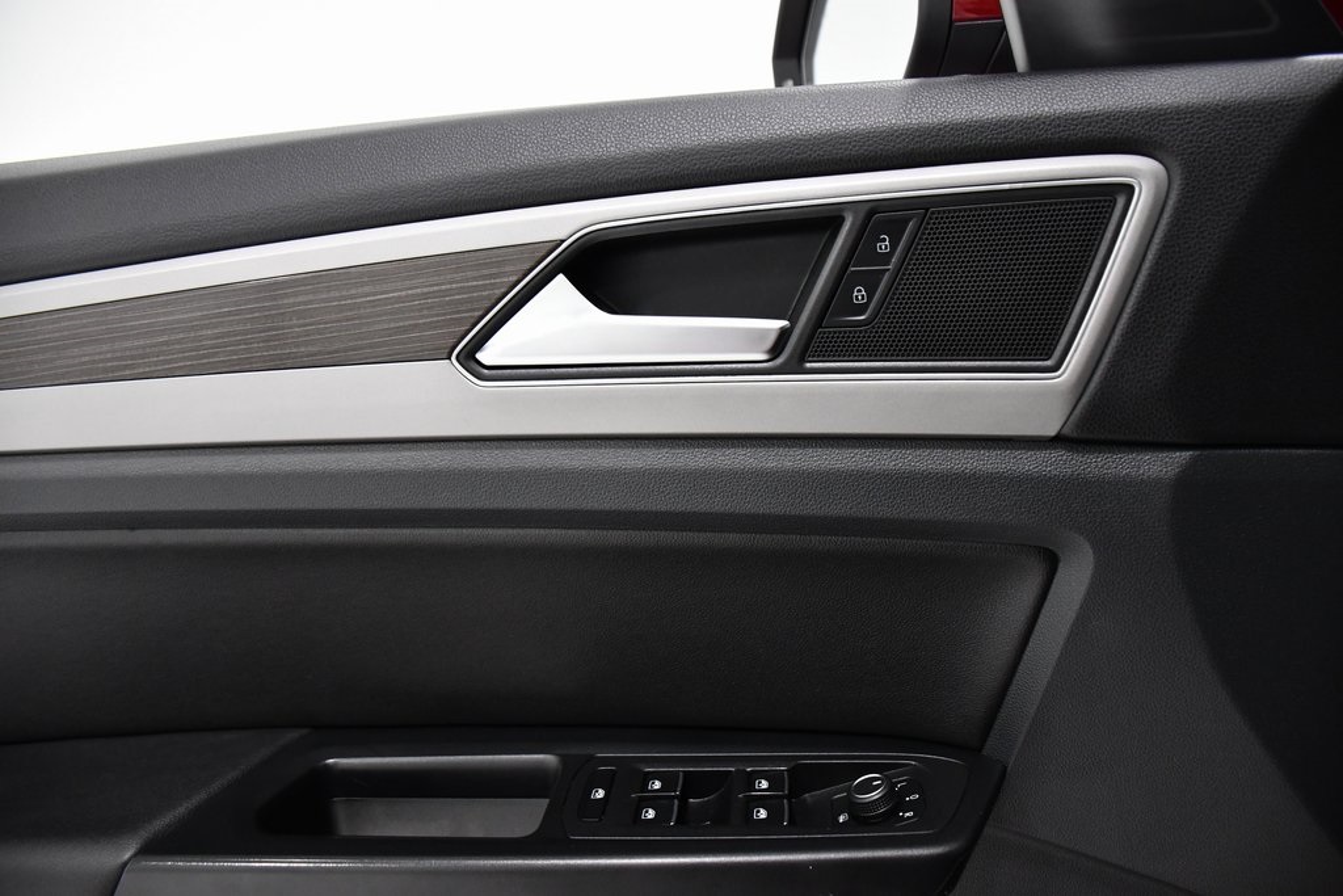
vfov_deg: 47.9
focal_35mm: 27
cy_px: 448
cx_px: 672
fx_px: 1007
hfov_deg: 67.4
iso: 2200
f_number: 3.5
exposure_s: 1/125
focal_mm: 18
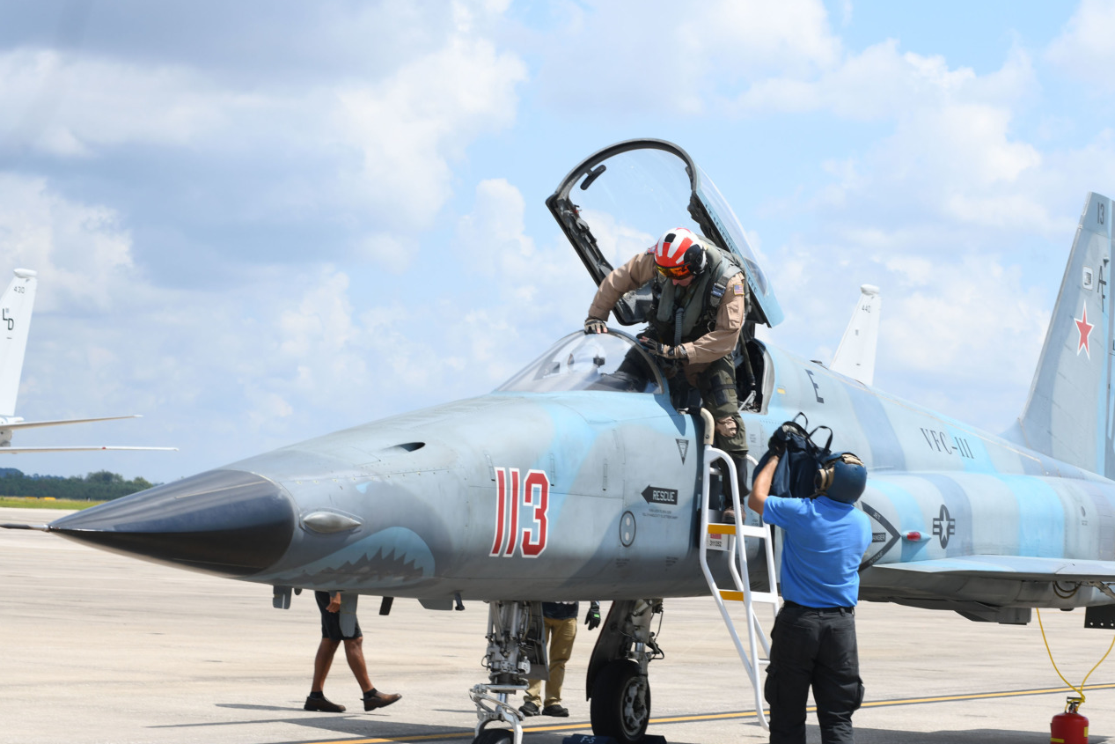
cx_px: 702
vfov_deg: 13.6
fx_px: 3128
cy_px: 403
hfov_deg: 20.2
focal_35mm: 101
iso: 125
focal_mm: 80
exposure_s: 1/250
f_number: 9
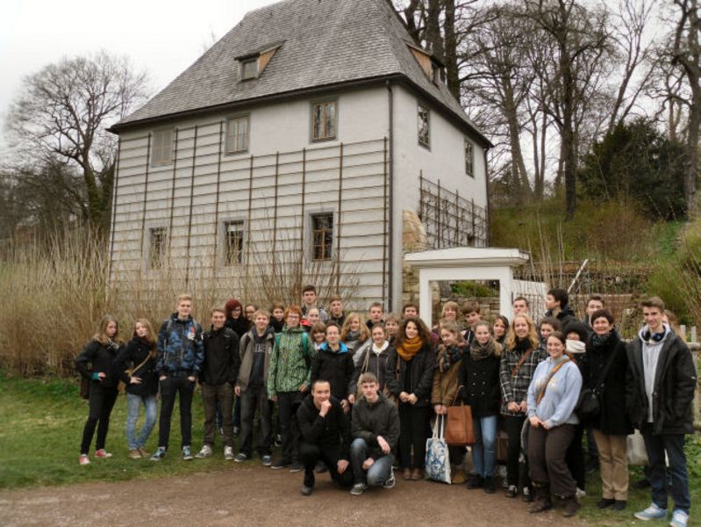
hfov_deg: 42.1
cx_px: 350
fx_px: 912
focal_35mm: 45
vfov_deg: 32.2
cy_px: 264
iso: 80
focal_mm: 6.3
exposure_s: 1/112
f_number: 3.5
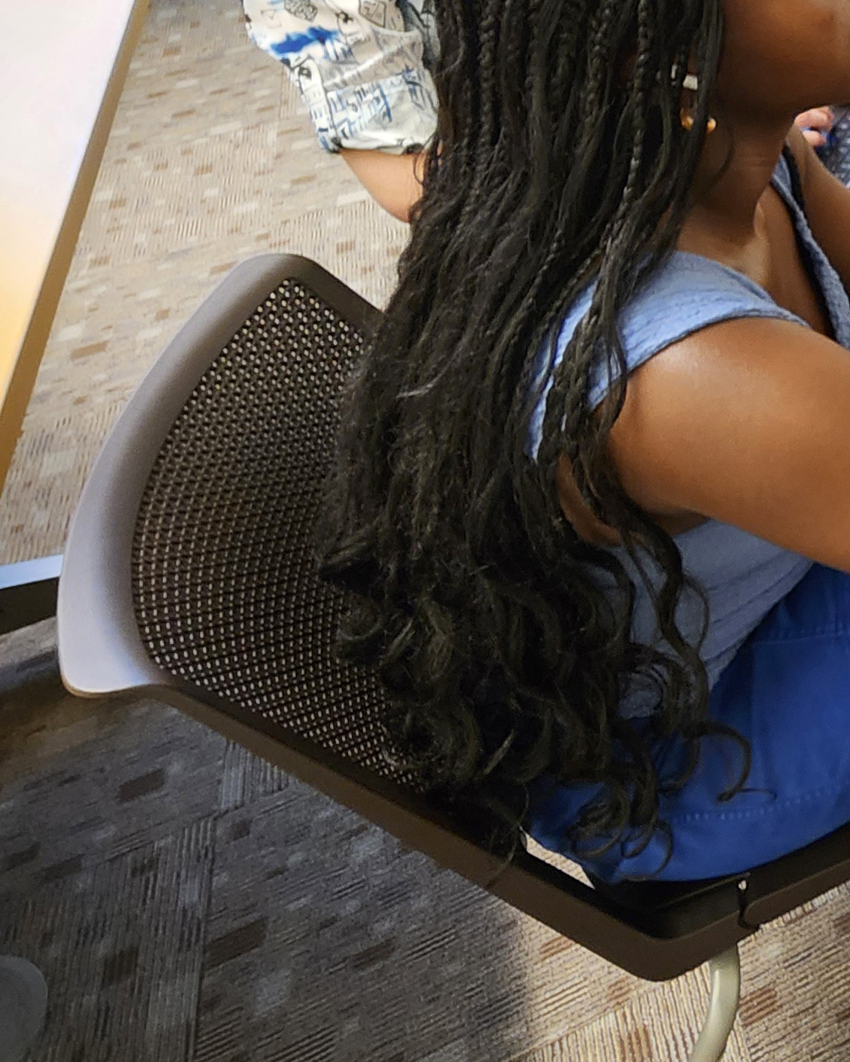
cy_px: 289
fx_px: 1132
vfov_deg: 48.7
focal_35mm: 36
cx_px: 1302
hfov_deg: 27.2
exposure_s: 1/30
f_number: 2.2
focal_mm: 2.2
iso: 400
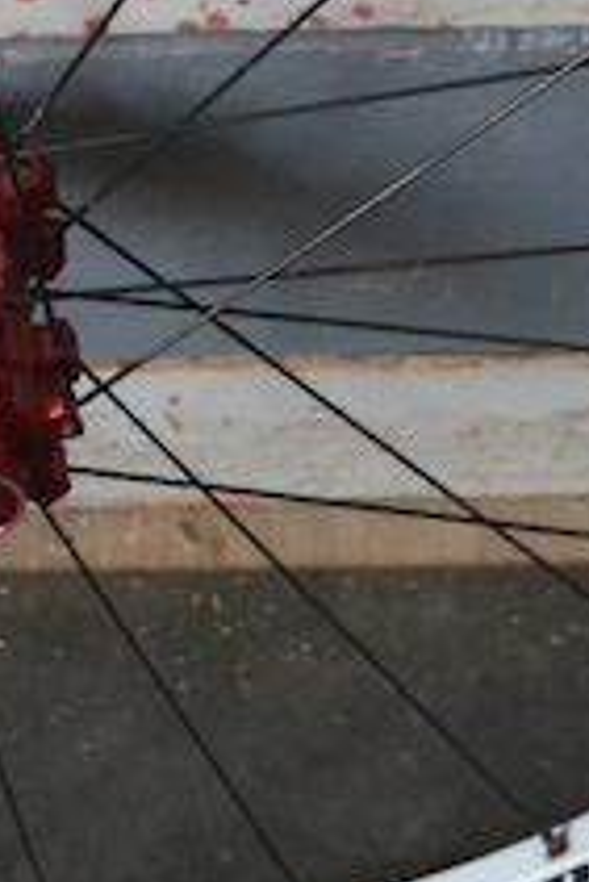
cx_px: -50
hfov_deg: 7.5
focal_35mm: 182
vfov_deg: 11.3
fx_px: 4459
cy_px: 236
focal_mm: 32
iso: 3200
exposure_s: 1/40
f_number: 4.8
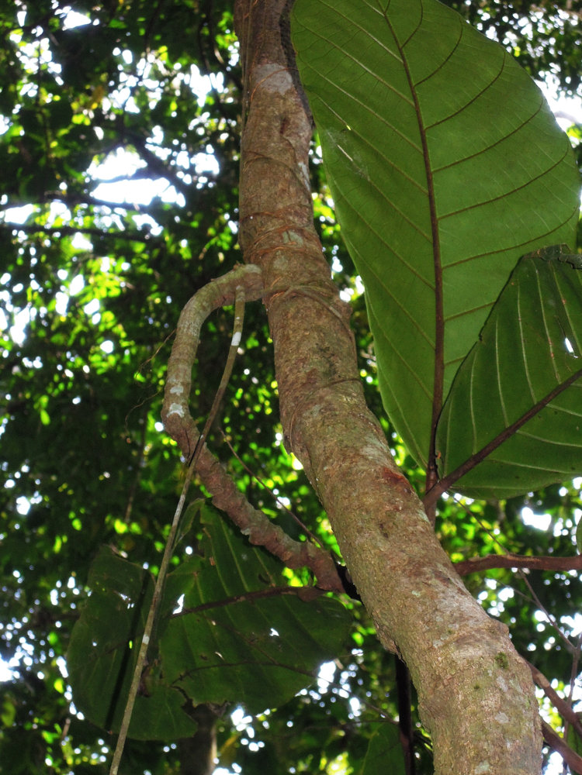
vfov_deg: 19.6
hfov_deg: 14.8
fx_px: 2242
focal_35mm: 100
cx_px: 291
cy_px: 388
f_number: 5.5
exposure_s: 1/80
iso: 400
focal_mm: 17.9
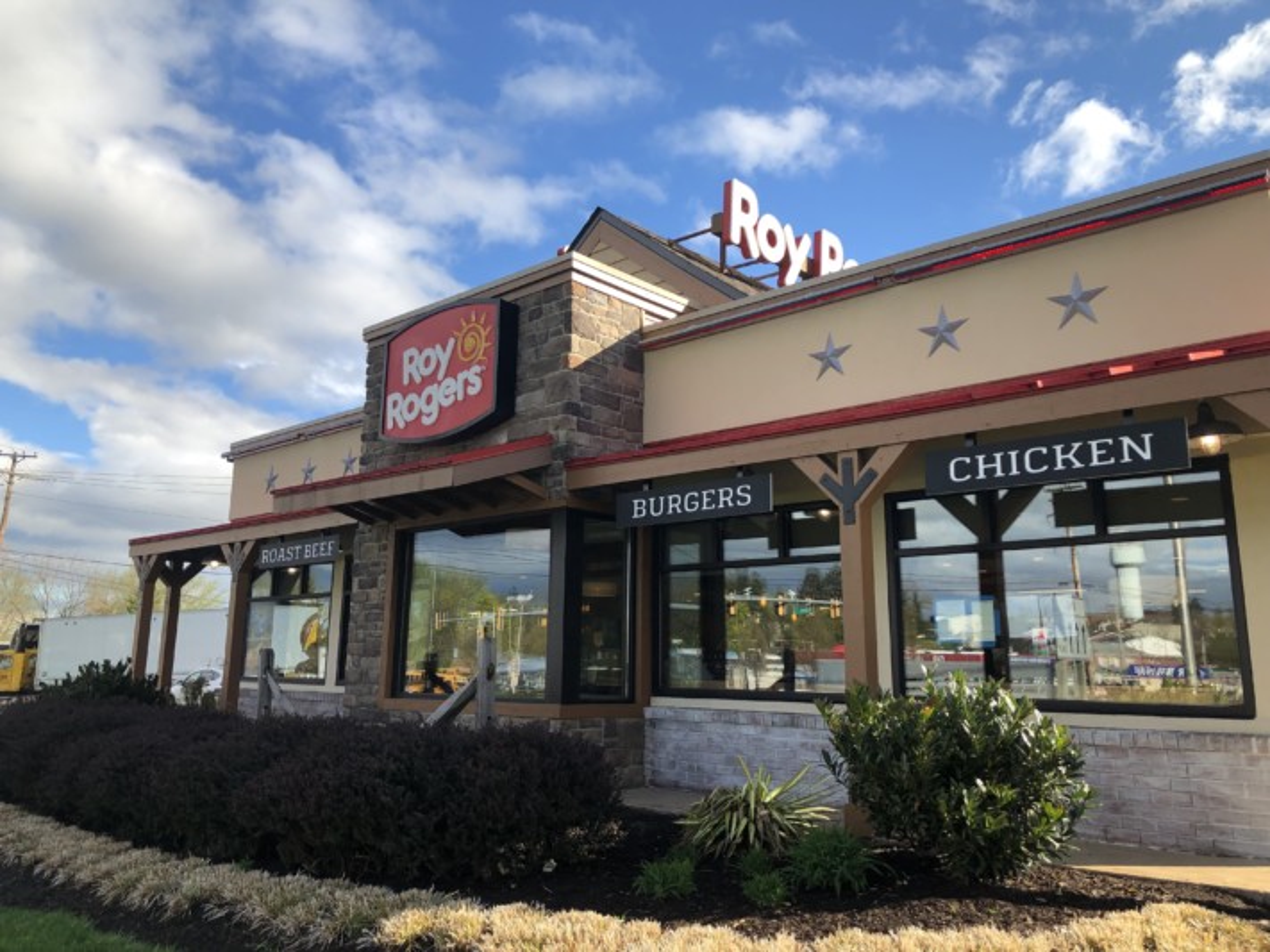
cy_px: 476
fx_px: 1027
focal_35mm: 28
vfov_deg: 49.7
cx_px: 635
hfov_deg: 63.5
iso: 20
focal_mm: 3.99
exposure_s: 1/1021
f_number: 1.8
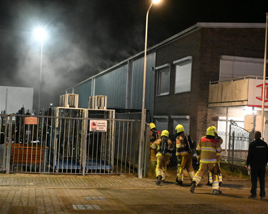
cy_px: 106
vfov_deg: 26.7
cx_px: 144
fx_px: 452
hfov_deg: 33.0
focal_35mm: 57
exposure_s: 1/60
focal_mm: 50
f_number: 4
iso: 25600
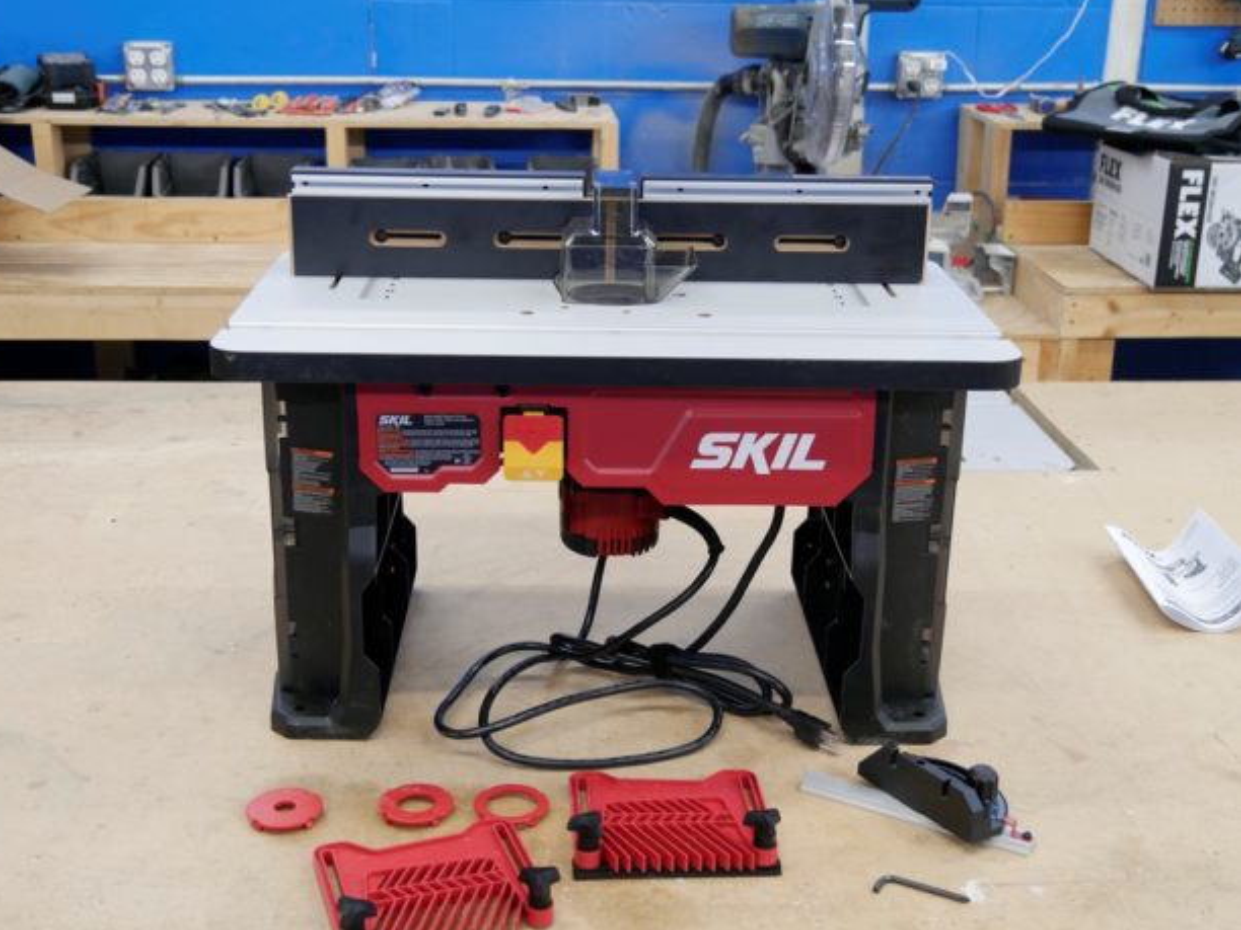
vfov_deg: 33.6
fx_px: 1542
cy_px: 470
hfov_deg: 43.8
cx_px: 607
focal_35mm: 43
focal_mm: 21
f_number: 4
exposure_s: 1/60
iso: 800
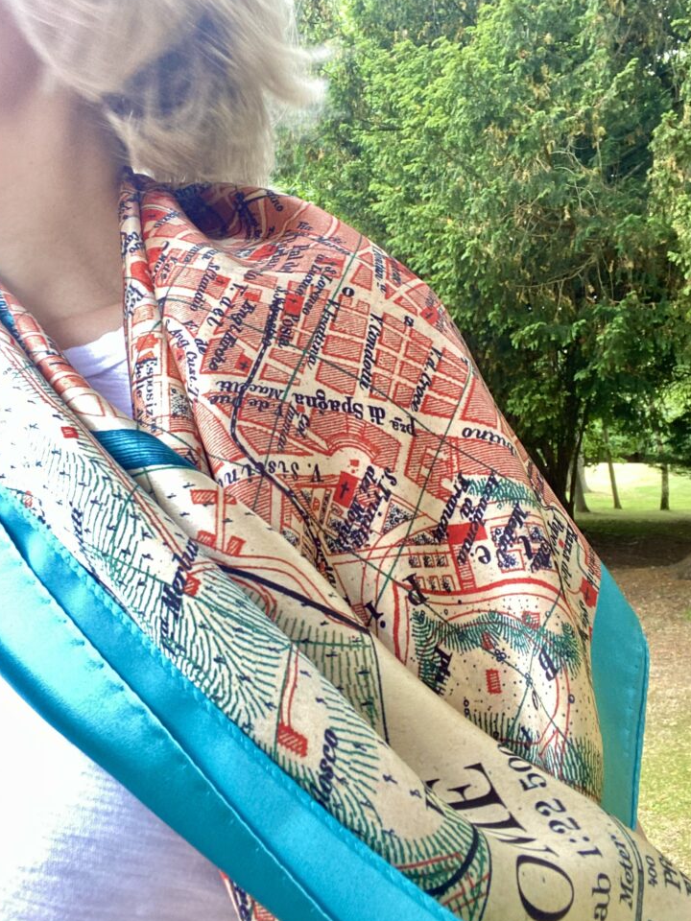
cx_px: 340
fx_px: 852
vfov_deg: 56.8
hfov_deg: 44.2
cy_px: 442
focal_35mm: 32
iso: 100
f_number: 2.2
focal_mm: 2.71
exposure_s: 1/106
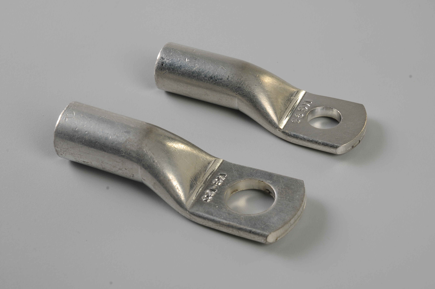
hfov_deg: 19.5
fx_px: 1267
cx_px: 218
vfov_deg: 13.0
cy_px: 144
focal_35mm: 105
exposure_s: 1/80
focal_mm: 70
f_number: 18
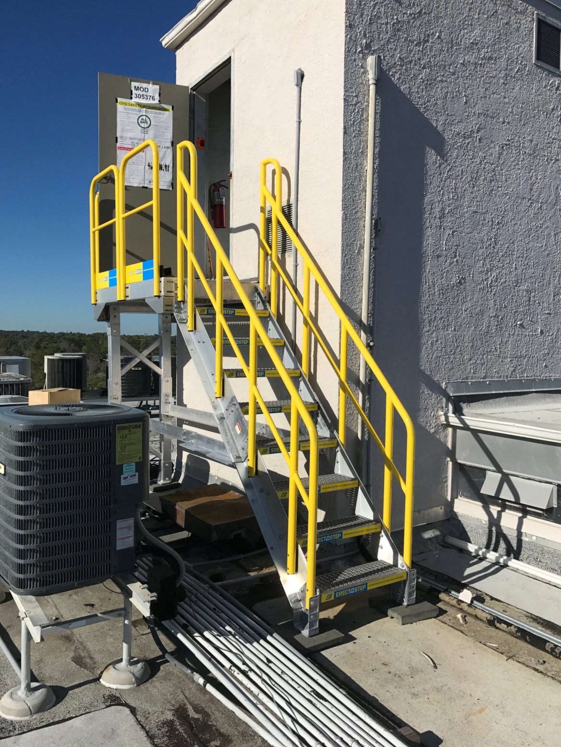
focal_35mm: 28
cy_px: 374
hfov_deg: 49.7
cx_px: 280
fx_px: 605
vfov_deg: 63.4
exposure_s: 1/5051
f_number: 1.8
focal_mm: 3.99
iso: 20
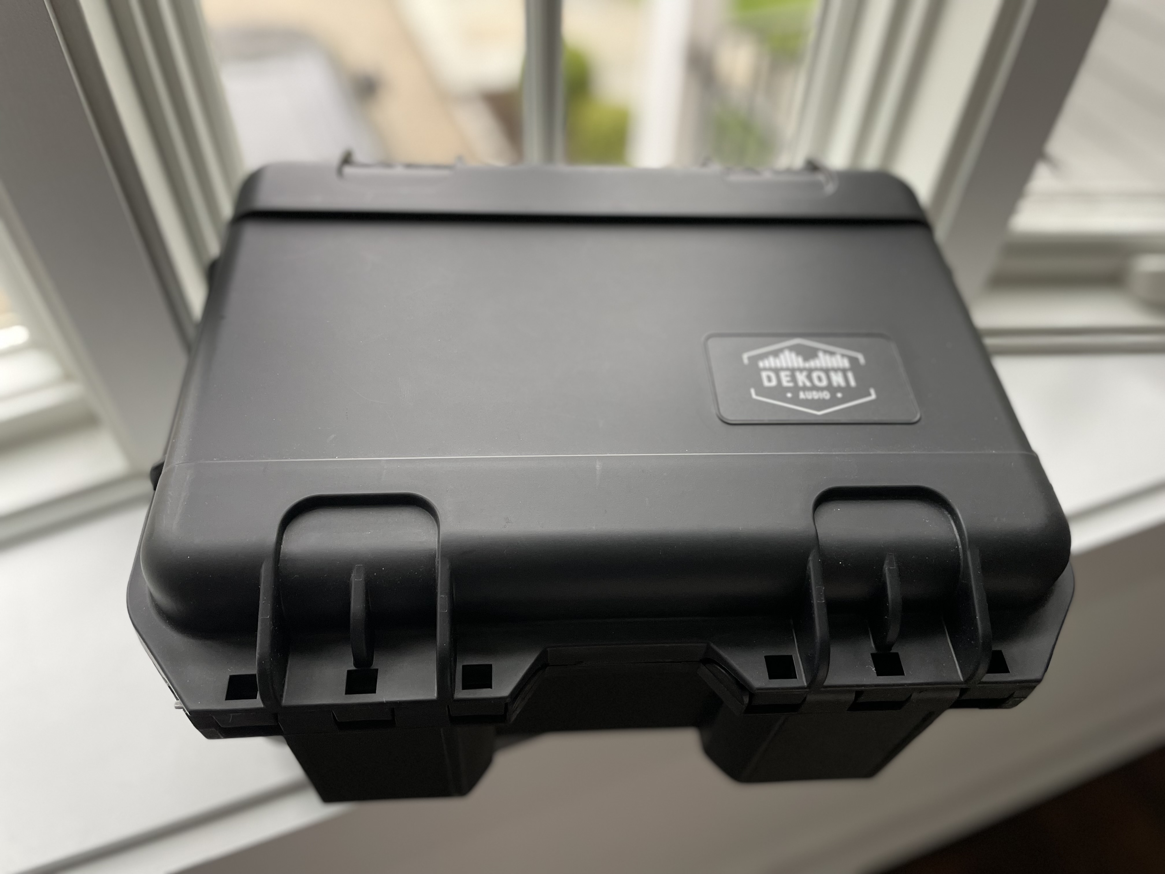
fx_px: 875
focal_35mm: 26
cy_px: 437
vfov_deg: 53.1
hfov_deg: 67.3
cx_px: 582
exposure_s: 1/60
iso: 200
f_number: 1.6
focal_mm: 4.2
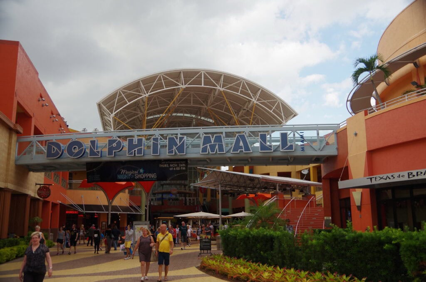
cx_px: 213
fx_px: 366
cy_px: 141
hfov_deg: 60.4
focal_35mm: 31
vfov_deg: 42.1
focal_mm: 21
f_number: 5
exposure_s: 1/100
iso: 200
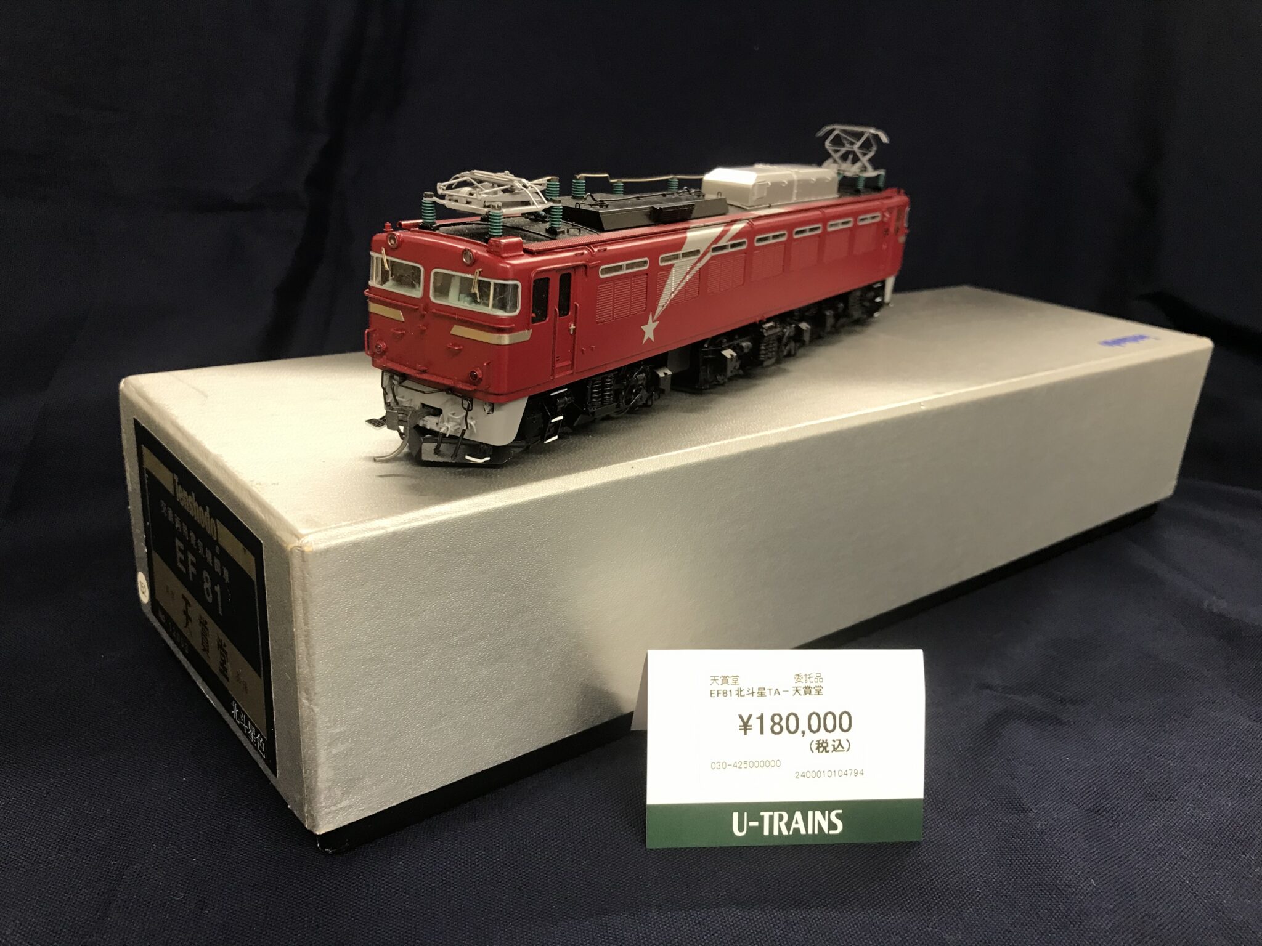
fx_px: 1021
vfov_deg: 49.7
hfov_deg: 63.4
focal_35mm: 28
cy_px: 473
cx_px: 631
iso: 40
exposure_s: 1/20
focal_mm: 3.99
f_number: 1.8
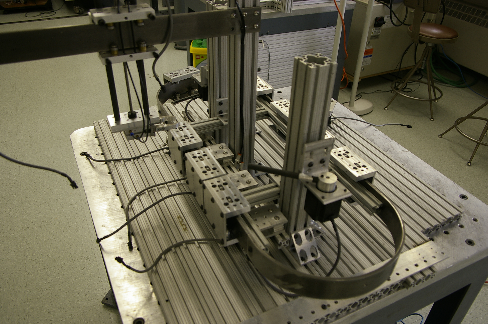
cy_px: 162
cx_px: 244
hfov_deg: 62.0
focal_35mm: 30
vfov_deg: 43.5
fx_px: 406
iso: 200
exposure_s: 1/25
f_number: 4
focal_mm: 20
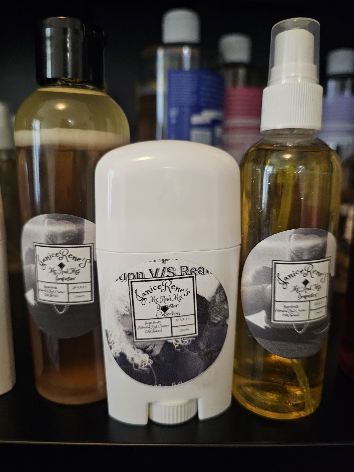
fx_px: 314
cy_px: 236
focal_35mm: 23
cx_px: 177
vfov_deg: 73.9
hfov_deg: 58.9
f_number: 1.7
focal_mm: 6.3
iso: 640
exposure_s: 1/34.7
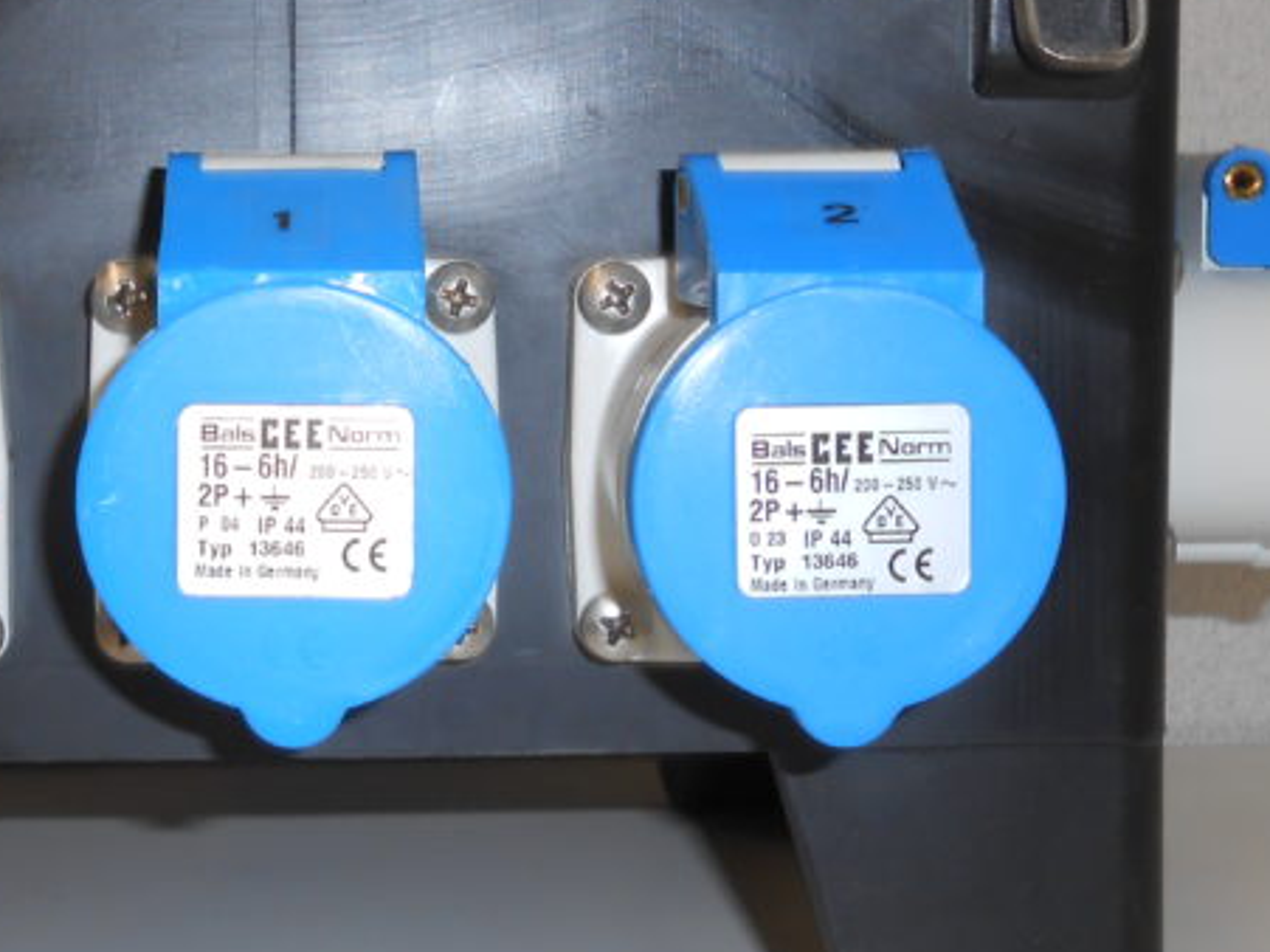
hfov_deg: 32.1
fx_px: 2164
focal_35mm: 59
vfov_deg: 24.7
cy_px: 363
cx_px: 318
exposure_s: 1/25
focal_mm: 4.6
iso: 80
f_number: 3.5
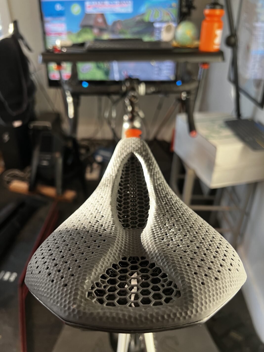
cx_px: 132
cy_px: 176
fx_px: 264
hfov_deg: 53.1
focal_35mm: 26
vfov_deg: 67.3
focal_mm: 5.7
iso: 125
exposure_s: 1/60
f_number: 1.5
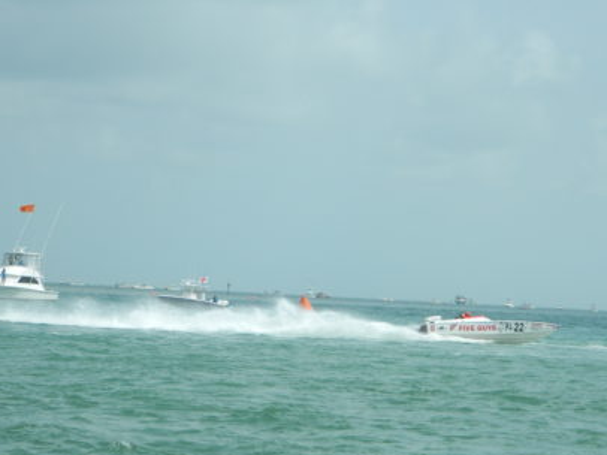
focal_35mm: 159
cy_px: 255
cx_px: 278
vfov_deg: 9.3
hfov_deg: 12.4
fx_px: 2786
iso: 80
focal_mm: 23.2
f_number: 4.7
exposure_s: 1/800
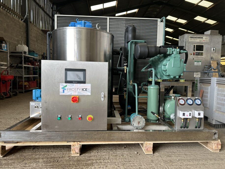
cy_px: 84
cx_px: 112
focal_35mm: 24
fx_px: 156
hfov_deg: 71.6
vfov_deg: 56.8
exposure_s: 1/121
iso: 64
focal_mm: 6.86
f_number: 1.78
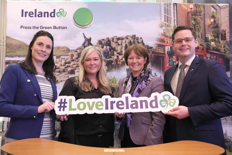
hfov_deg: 54.4
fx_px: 226
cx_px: 116
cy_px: 78
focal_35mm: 35
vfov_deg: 37.9
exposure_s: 1/50
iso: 6400
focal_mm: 23
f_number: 3.6
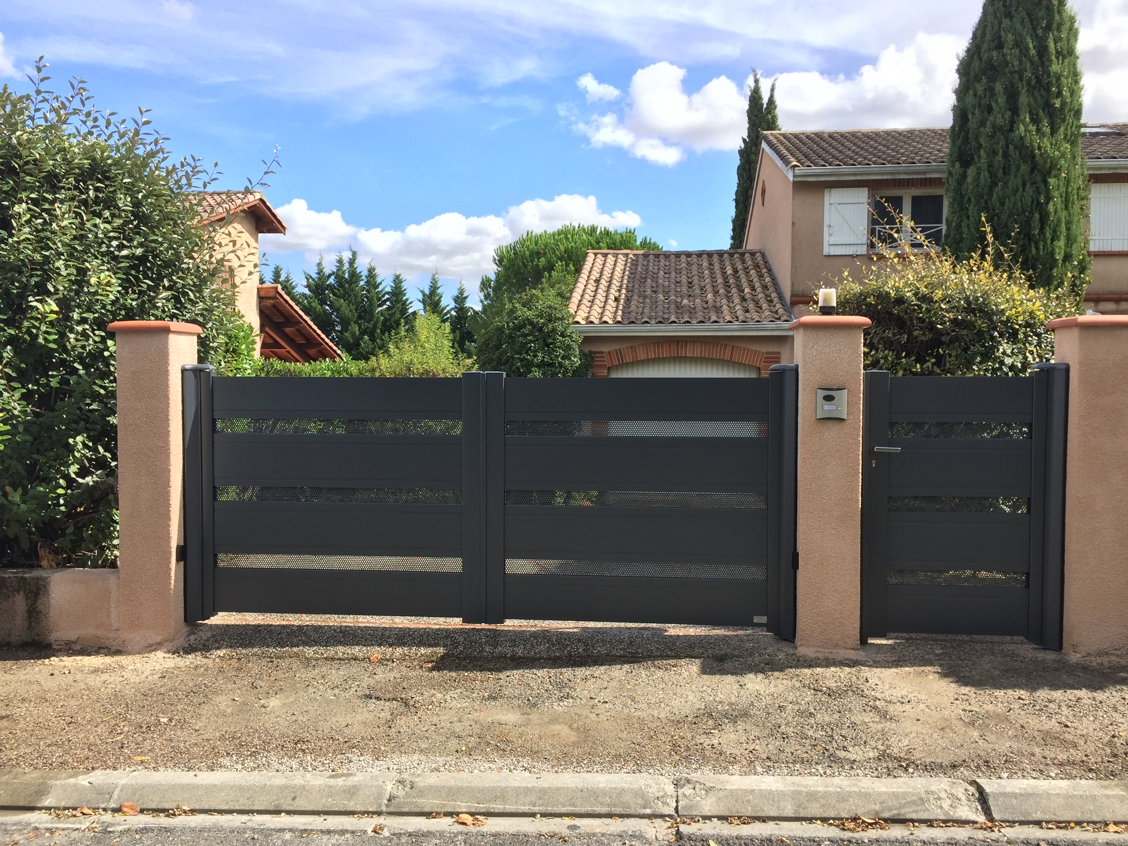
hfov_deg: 61.7
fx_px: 945
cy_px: 423
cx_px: 564
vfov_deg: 48.2
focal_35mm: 29
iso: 32
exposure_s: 1/1236
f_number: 2.2
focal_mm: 4.15
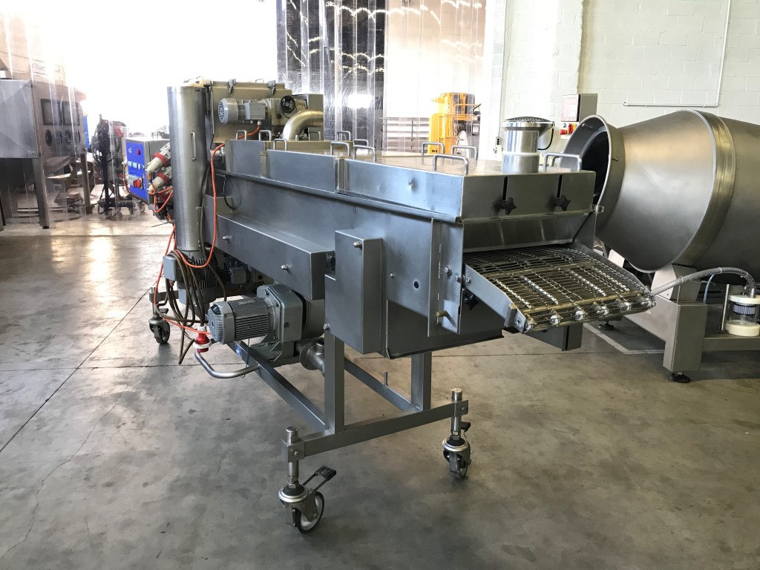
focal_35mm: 28
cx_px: 380
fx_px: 615
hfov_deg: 63.4
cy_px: 285
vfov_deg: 49.7
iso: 40
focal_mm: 3.99
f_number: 1.8
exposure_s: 1/20
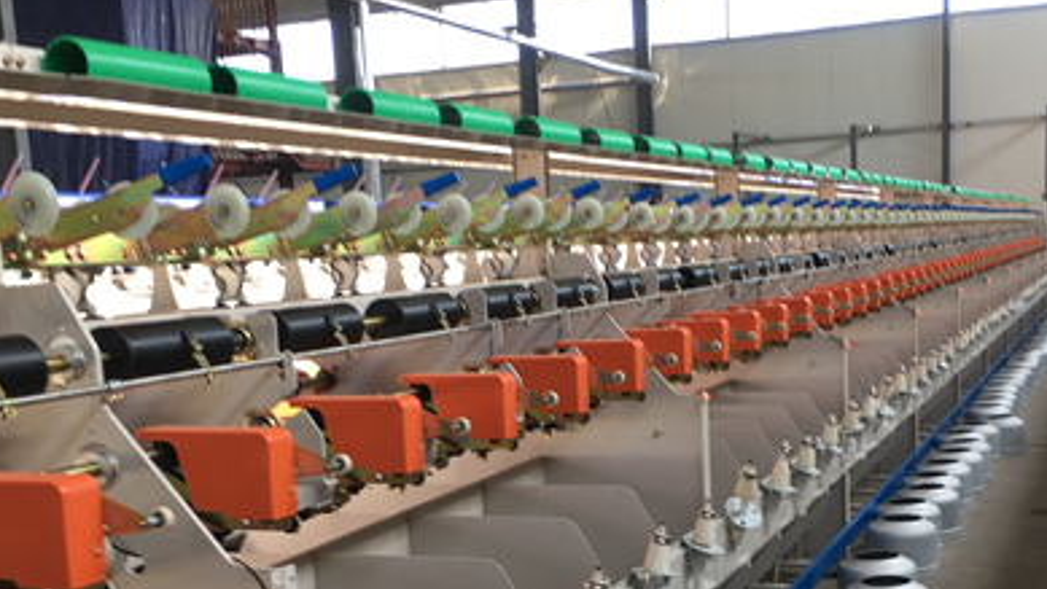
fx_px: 1444
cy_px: 524
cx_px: 557
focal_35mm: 52
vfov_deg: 22.5
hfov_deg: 39.8
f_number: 2.2
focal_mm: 4.15
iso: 25
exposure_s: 1/50
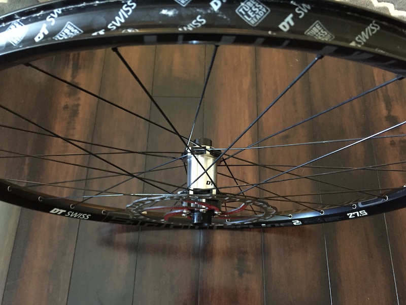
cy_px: 152
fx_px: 340
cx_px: 203
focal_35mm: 29
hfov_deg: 61.7
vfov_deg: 48.2
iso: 640
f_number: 2.2
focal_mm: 4.15
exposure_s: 1/15
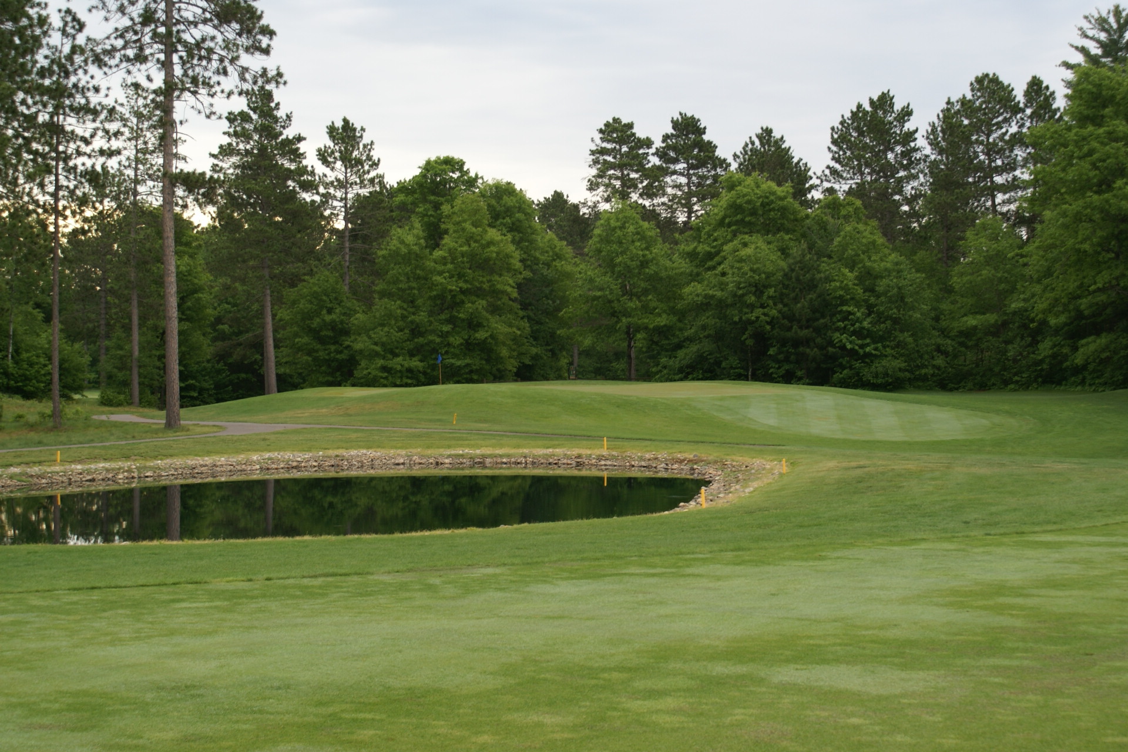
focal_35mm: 60
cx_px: 564
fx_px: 1880
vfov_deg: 22.6
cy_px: 376
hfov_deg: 33.4
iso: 100
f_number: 5.6
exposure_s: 1/80
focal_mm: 40
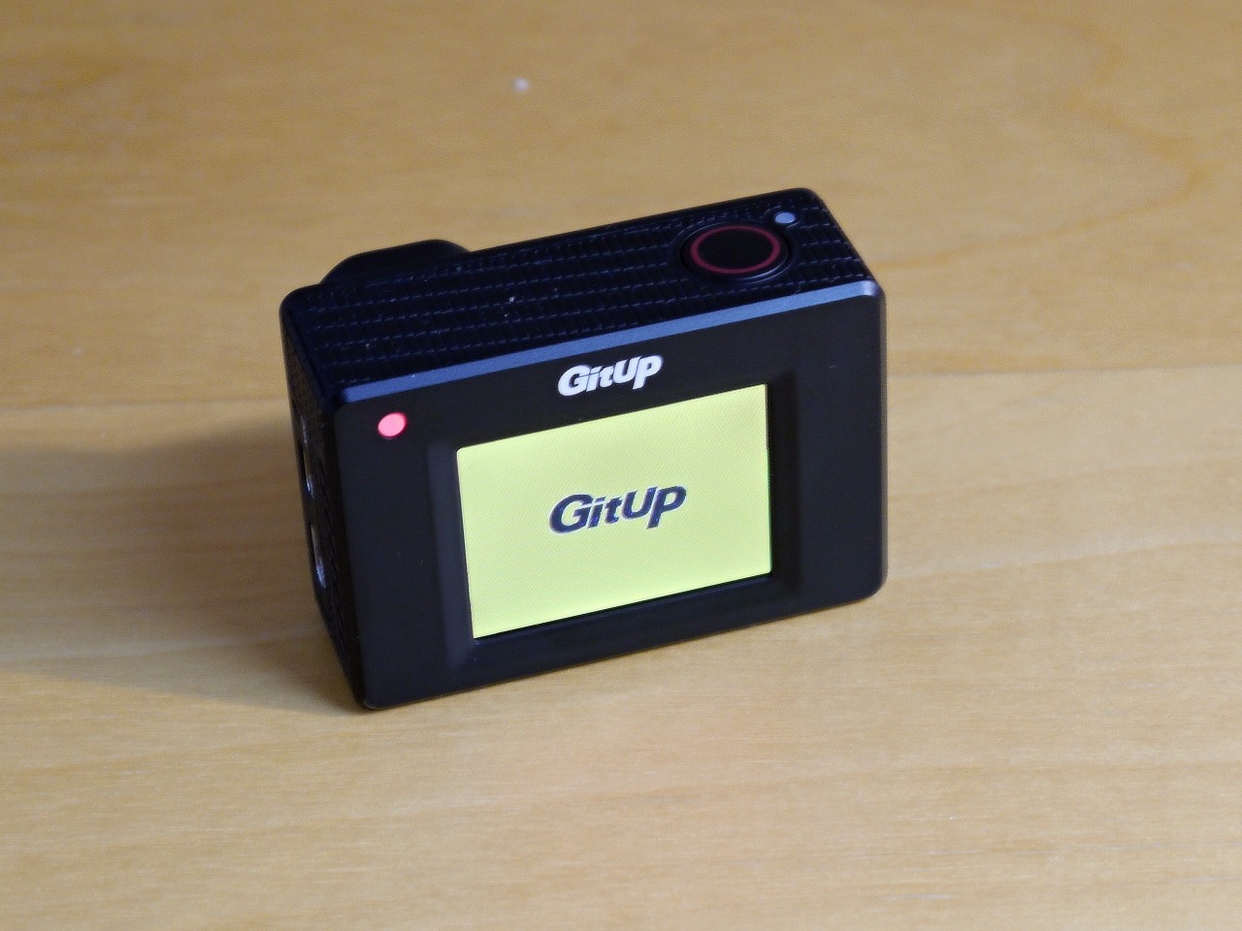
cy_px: 466
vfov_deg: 25.2
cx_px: 621
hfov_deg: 33.2
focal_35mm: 58
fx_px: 2081
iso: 400
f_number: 4.9
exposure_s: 1/6
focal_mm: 29
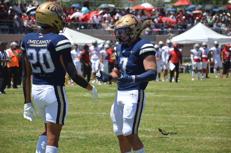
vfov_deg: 7.9
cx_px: 116
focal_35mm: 174
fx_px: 1116
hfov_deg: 11.8
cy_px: 76
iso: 400
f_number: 5.6
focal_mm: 116
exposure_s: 1/1600
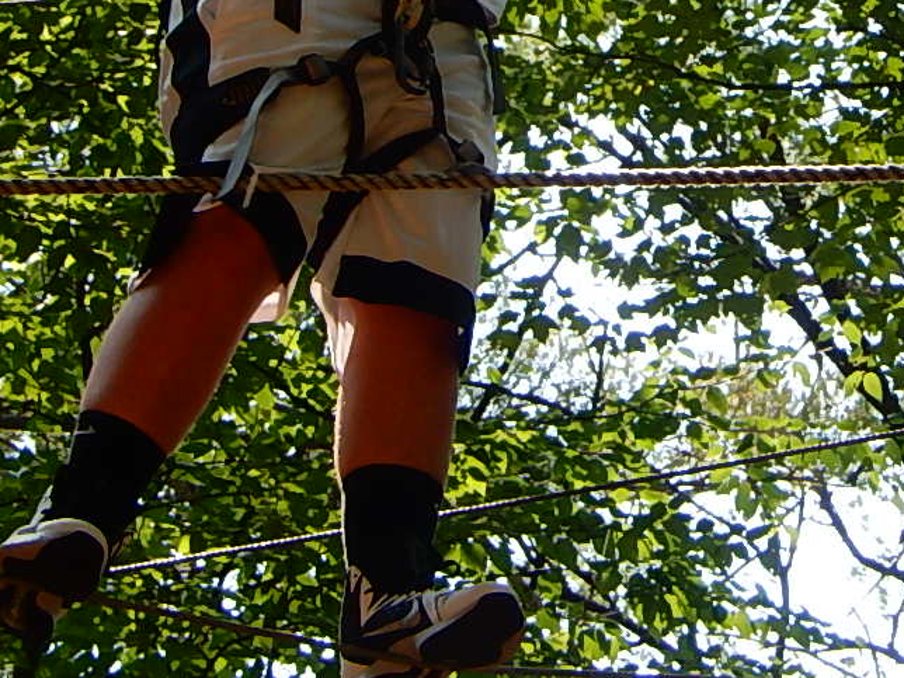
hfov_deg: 5.4
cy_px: -93
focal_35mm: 365
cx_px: 685
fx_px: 9532
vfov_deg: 4.1
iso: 125
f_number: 5.6
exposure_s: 1/160
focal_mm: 26.4
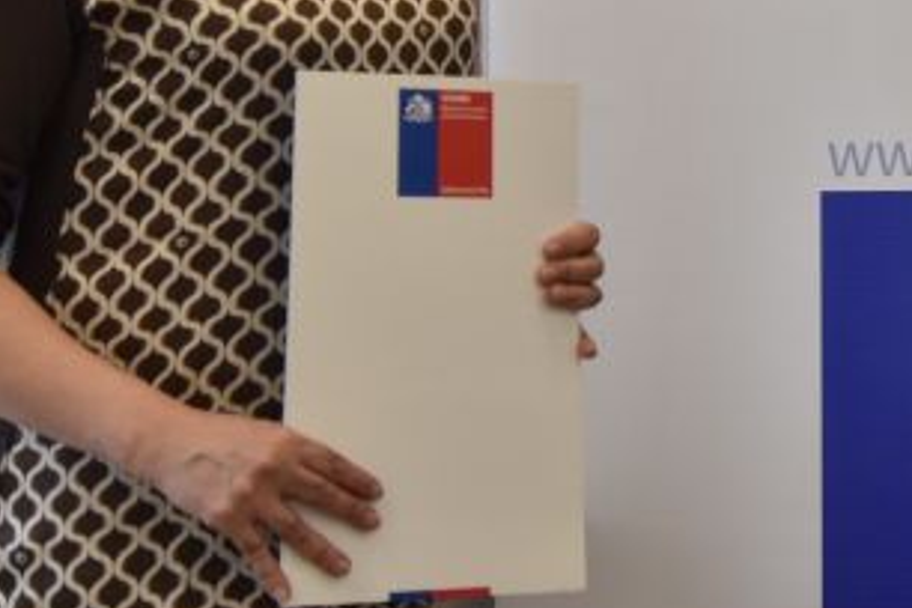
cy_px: -58
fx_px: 4686
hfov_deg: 11.0
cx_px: 978
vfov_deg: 7.4
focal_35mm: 185
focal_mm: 46
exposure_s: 1/250
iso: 400
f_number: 4
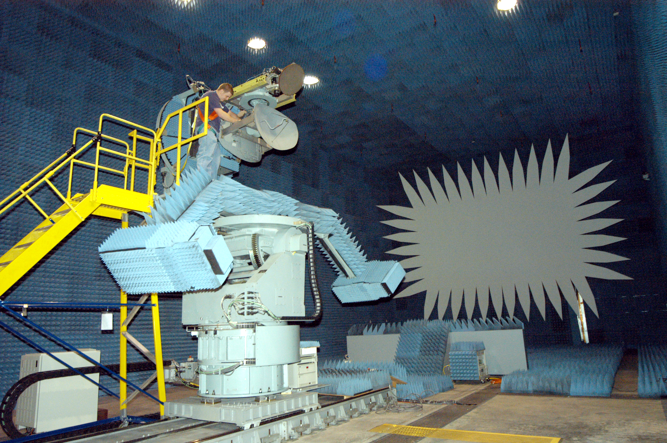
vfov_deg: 53.0
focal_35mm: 24
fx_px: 444
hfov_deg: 73.8
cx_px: 334
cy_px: 222
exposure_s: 1/60
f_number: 7.1
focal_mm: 16
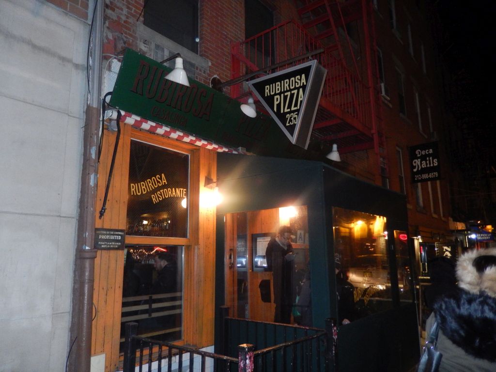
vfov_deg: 54.9
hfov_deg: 69.4
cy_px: 186
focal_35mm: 25
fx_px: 358
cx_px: 248
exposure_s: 1/30
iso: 560
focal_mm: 4.5
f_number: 3.4
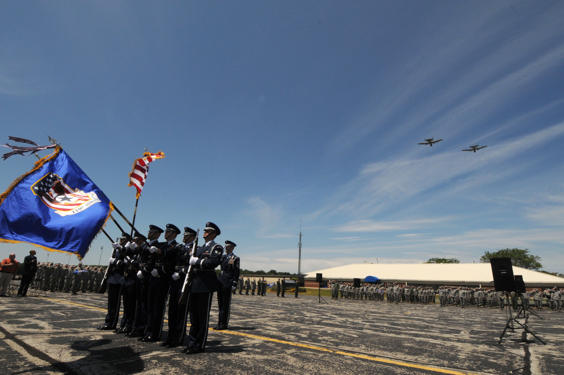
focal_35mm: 18
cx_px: 282
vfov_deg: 67.2
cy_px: 188
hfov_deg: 90.1
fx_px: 282
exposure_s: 1/640
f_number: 16
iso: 400
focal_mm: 12
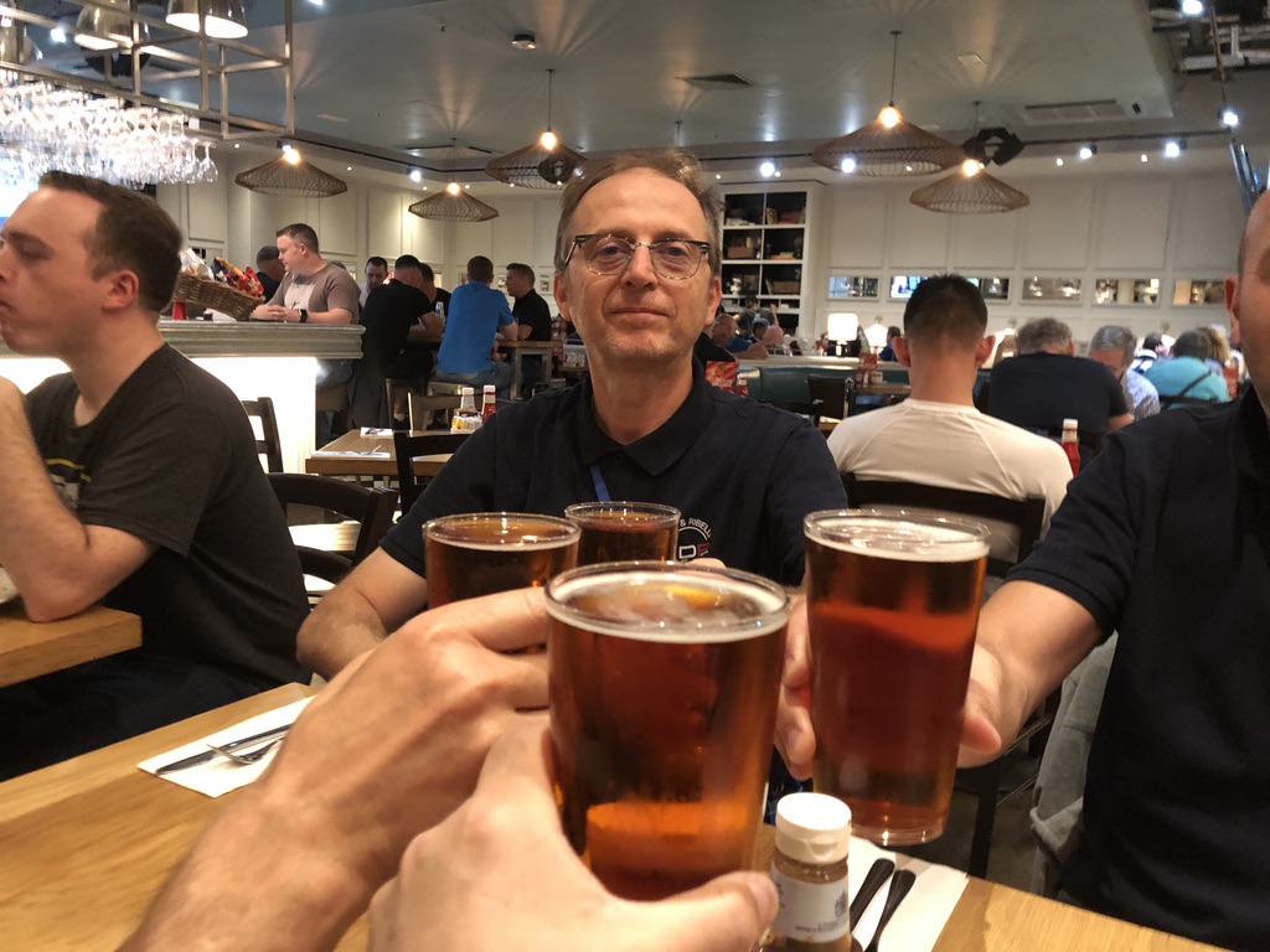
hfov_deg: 63.4
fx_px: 1027
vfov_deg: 49.7
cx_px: 635
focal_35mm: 28
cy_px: 476
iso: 500
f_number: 1.8
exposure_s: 1/33
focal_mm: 4
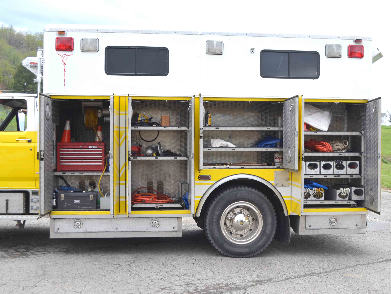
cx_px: 194
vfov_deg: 33.6
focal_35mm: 43
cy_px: 148
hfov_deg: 43.8
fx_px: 486
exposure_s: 1/125
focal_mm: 26
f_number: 5.6
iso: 220
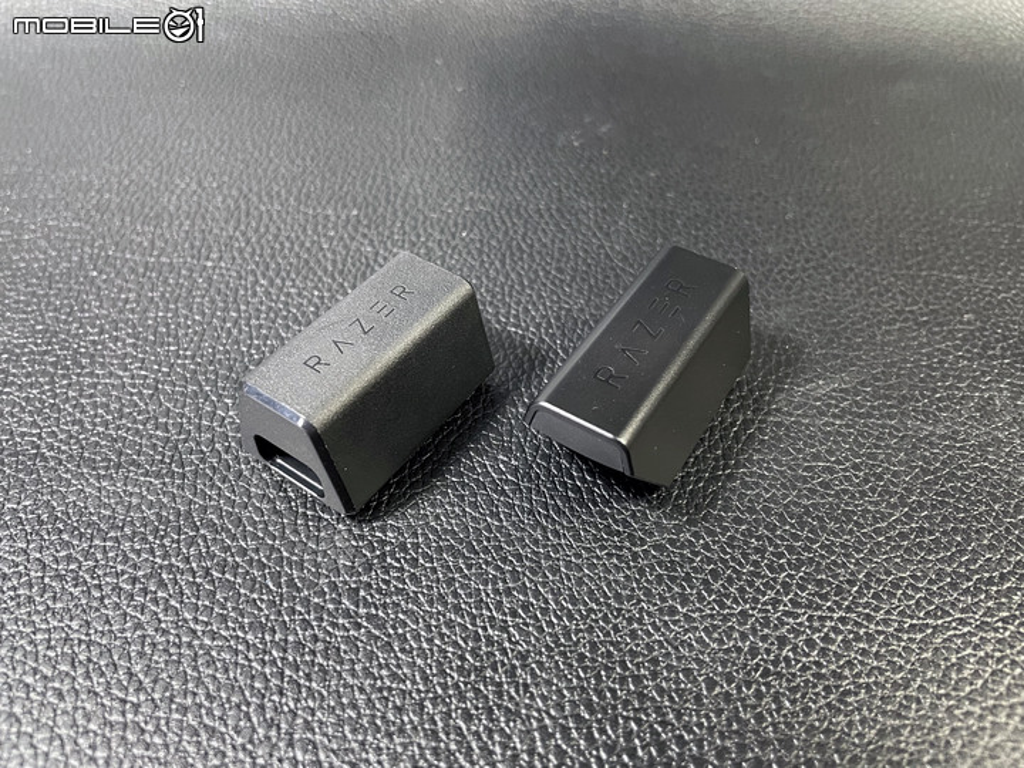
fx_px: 769
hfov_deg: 67.3
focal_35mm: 26
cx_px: 512
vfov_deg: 53.1
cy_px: 384
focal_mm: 4.2
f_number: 1.6
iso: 200
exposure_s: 1/60
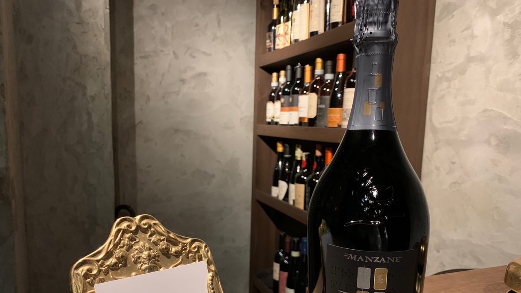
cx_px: 260
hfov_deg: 66.1
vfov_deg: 39.9
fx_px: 401
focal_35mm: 29
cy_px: 186
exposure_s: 1/25
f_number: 1.8
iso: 400
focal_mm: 4.25
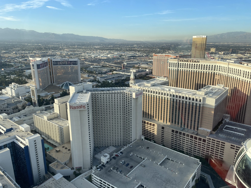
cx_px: 126
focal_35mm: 26
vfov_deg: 53.1
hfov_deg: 67.3
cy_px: 94
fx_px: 189
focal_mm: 4.2
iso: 32
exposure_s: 1/801
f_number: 1.6
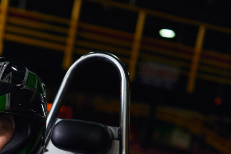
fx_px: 808
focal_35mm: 126
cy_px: 255
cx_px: -125
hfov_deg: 15.0
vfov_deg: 10.4
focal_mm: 35
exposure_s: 1/320
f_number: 1.8
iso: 1000
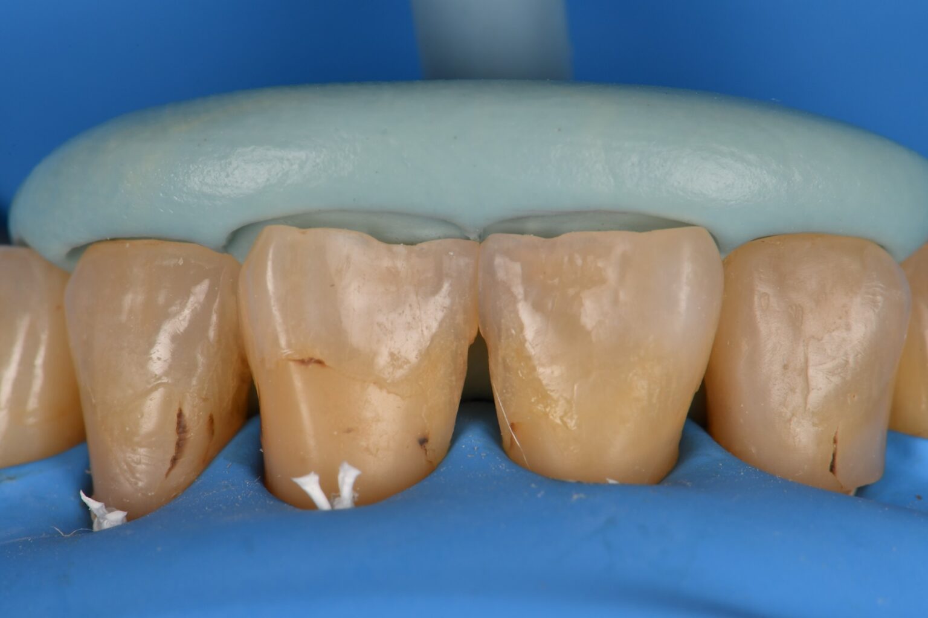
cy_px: 309
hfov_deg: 16.3
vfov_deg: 10.9
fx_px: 3247
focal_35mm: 126
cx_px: 464
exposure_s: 1/160
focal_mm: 105
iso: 200
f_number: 32
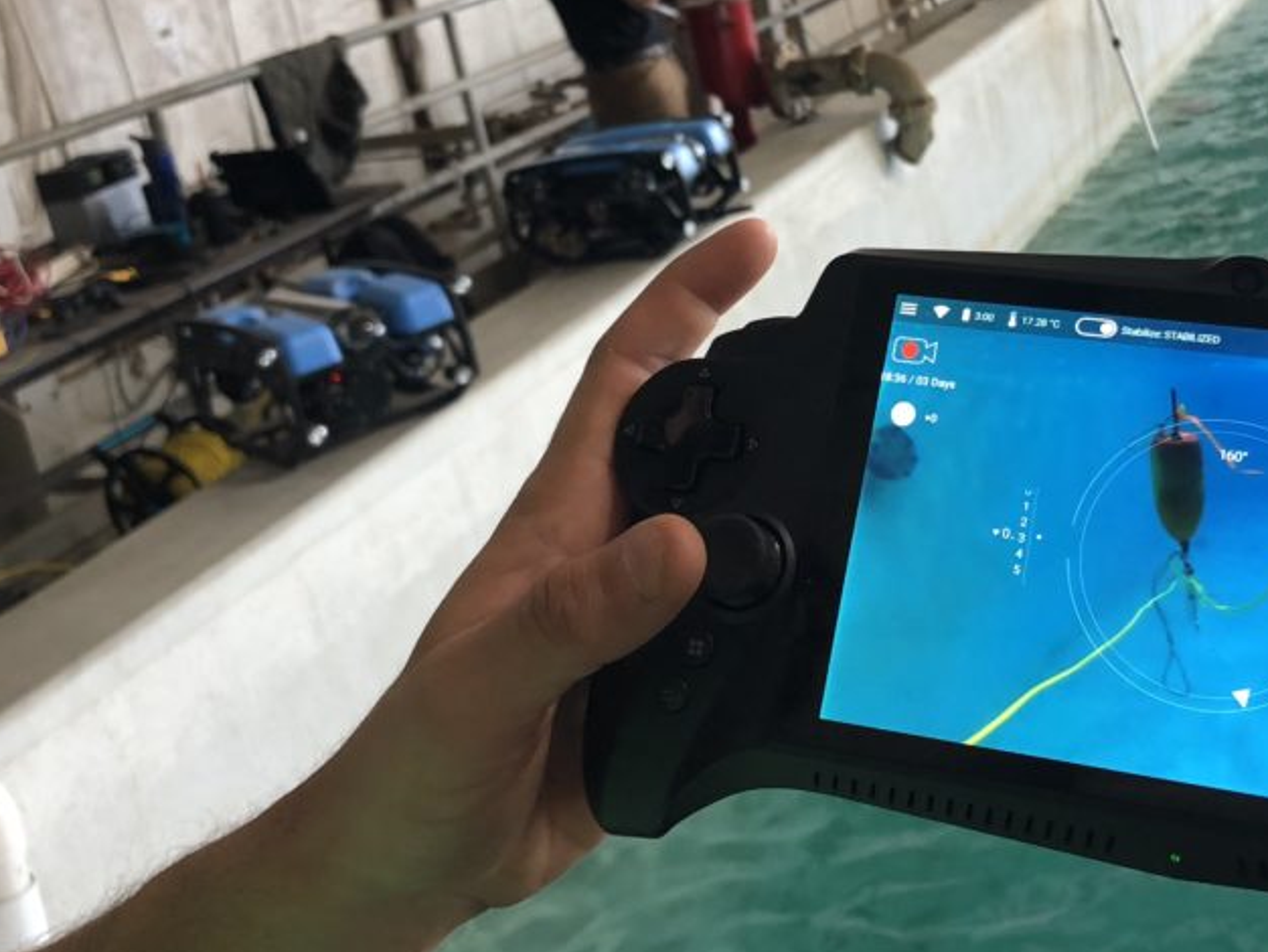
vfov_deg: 29.0
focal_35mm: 50
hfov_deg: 37.7
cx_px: 867
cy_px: 328
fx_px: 1832
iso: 40
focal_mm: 3.99
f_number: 1.8
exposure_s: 1/30
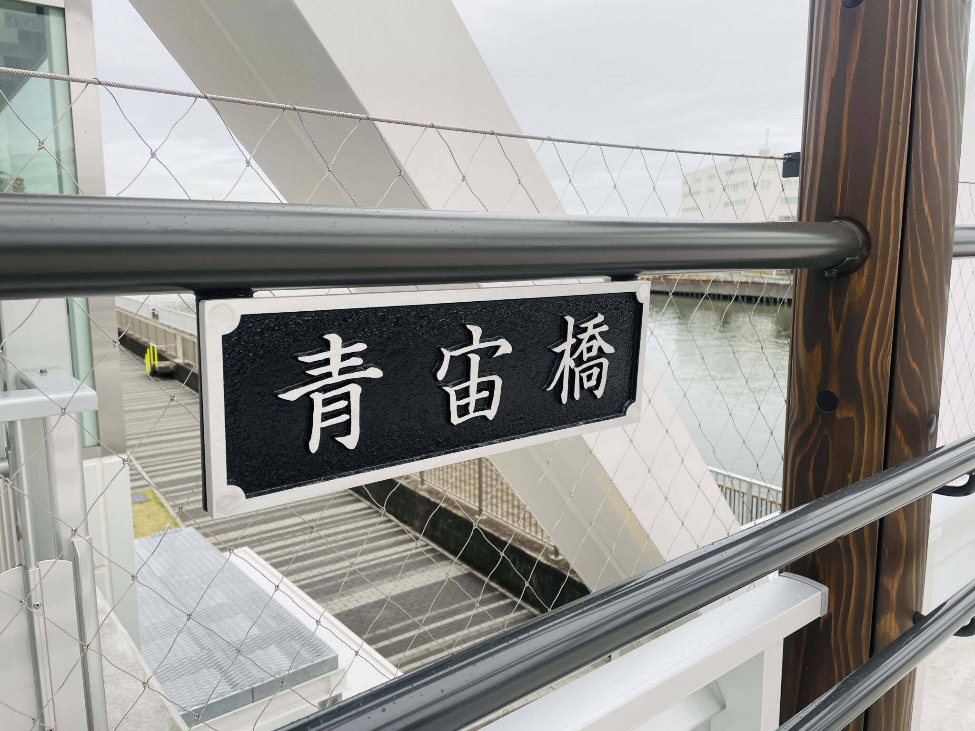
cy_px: 366
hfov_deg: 67.3
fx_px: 732
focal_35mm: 26
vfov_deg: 53.1
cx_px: 488
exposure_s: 1/121
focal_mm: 4.2
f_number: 1.6
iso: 32
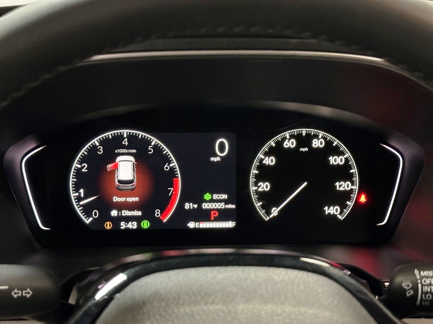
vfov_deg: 30.3
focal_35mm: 48
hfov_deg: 39.7
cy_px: 162
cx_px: 216
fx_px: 600
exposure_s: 1/20
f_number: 1.78
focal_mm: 6.86
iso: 640
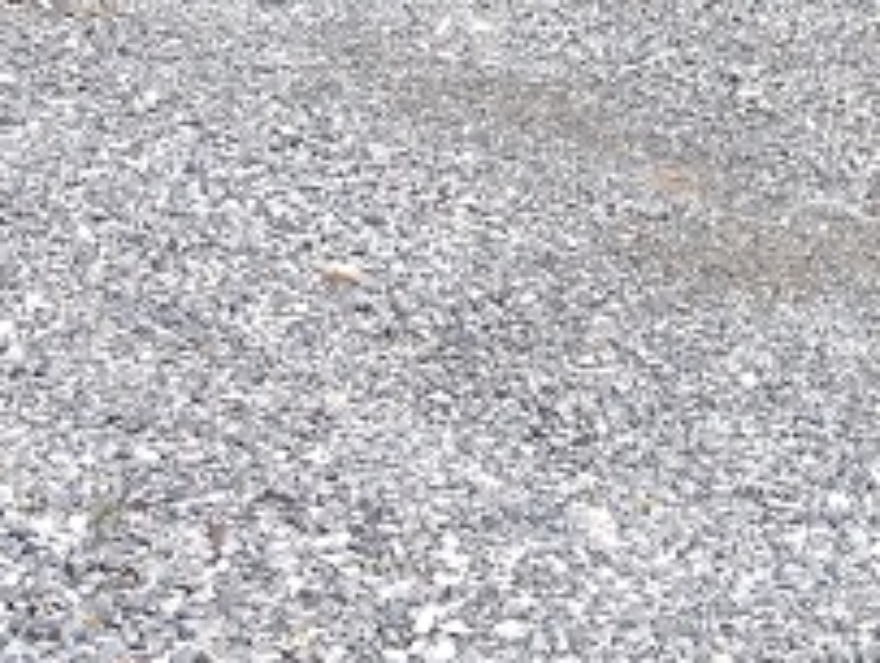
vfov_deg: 8.1
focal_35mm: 172
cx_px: 906
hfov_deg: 11.3
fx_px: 4380
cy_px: -810
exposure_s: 1/1672
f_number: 2.4
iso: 50
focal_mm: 4.28
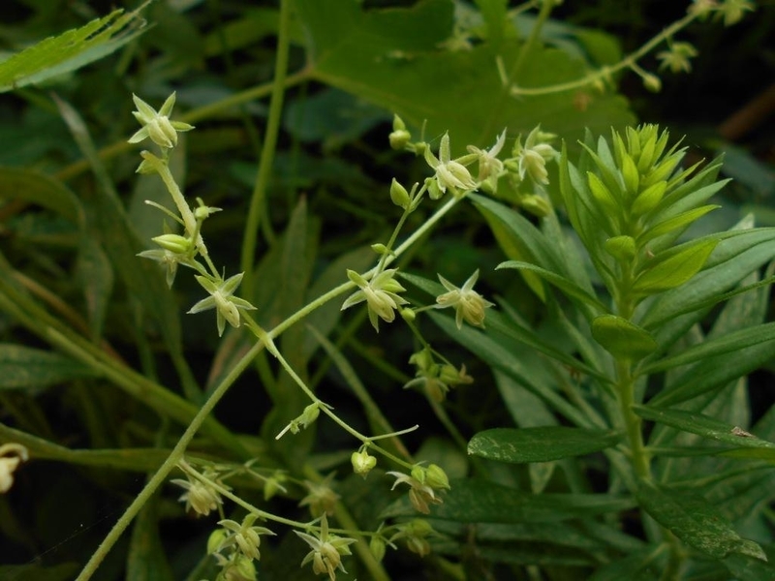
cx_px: 388
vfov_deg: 49.7
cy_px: 290
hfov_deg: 63.4
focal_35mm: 28
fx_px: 627
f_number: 3.4
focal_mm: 5.1
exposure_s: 1/80
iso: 80
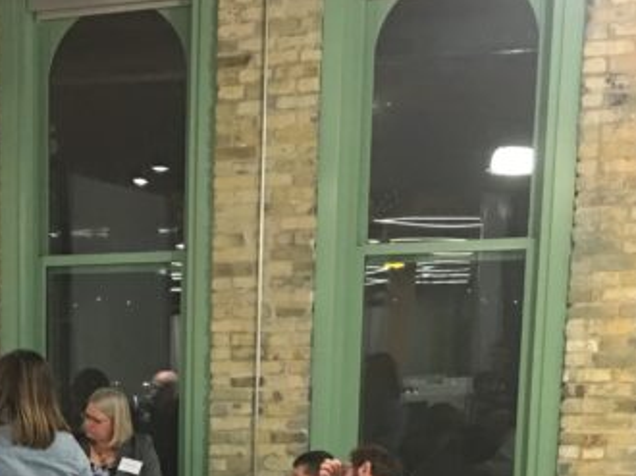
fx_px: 1652
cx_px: 2
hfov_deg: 21.1
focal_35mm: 90
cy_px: 671
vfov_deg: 15.4
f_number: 2.2
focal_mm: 4.15
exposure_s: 1/10
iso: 100
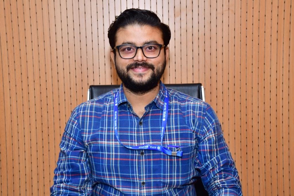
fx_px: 515
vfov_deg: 21.6
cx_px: 147
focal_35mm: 63
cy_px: 98
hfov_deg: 31.9
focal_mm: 42
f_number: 8
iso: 1000
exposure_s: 1/100
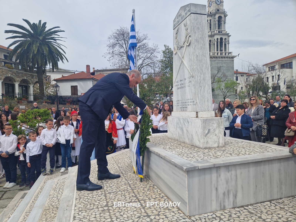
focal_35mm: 23
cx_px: 148
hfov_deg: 73.9
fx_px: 197
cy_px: 111
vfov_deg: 58.9
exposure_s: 1/2000
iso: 50
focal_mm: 5.4
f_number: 1.8
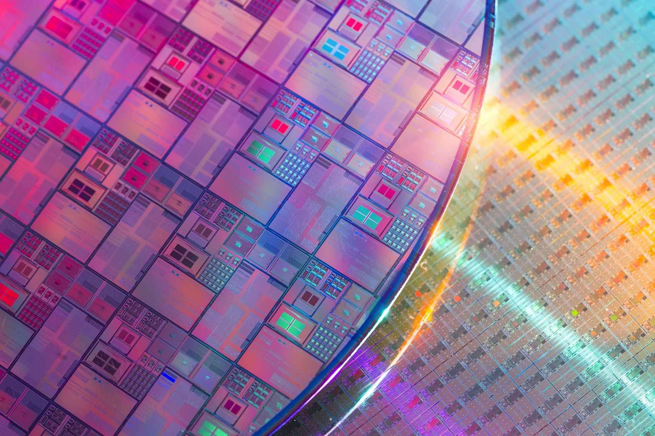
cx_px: 328
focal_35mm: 90
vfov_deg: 15.2
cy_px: 218
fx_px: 1637
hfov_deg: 22.6
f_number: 8
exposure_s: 1/25
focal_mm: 90
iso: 200
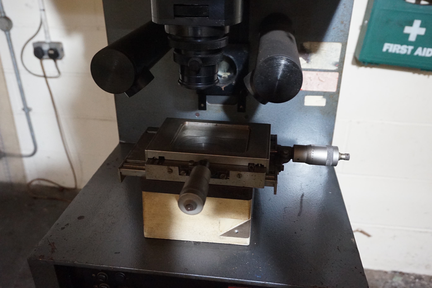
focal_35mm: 30
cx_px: 216
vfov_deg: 43.6
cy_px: 144
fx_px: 360
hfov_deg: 61.9
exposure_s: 1/20
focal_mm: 20
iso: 3200
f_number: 4
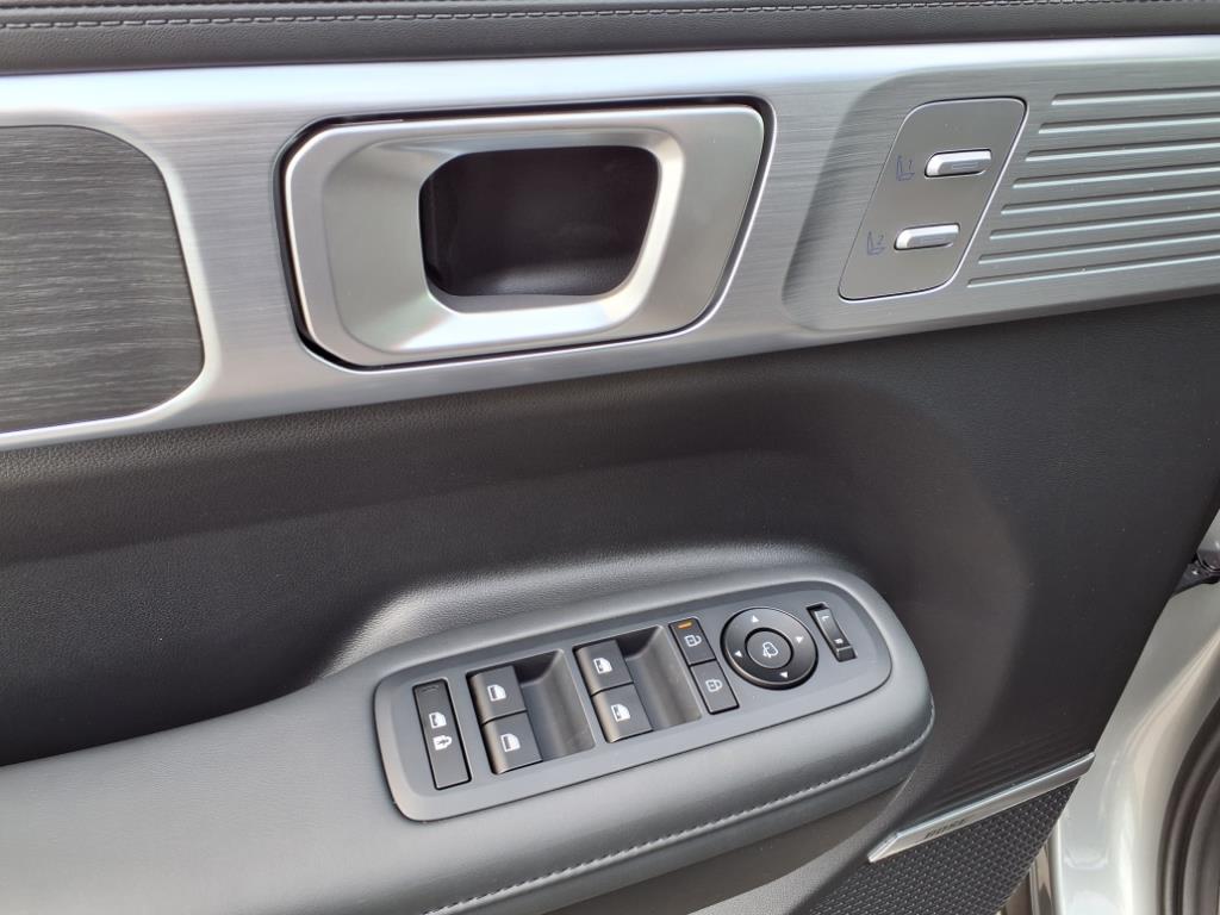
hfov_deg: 65.3
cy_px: 458
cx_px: 610
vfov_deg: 51.4
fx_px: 952
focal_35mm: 27
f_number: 1.9
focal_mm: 3.58
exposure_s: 1/128
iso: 40
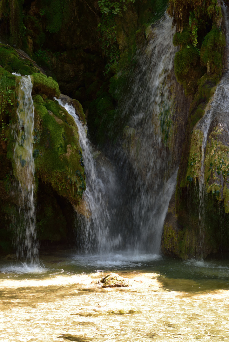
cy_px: 171
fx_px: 648
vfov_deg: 29.6
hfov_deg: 20.0
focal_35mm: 68
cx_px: 114
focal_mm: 68
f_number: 8
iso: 400
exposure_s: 1/60
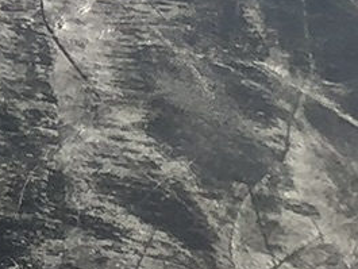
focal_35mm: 216
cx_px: -863
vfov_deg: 6.1
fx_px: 2235
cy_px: -696
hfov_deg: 7.5
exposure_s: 1/3472
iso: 25
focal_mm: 3.99
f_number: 1.8
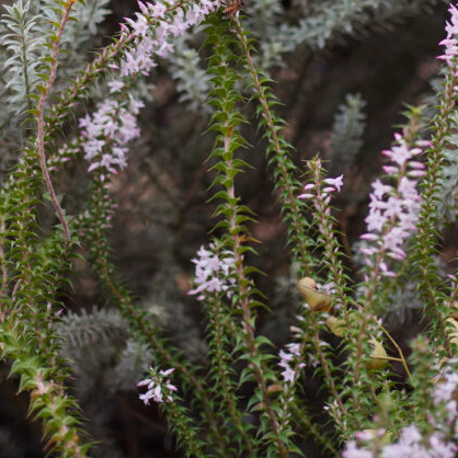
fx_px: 1227
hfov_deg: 21.1
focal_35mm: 82
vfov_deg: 20.5
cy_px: 7
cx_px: 270
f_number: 1.8
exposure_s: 1/320
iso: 200
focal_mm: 35
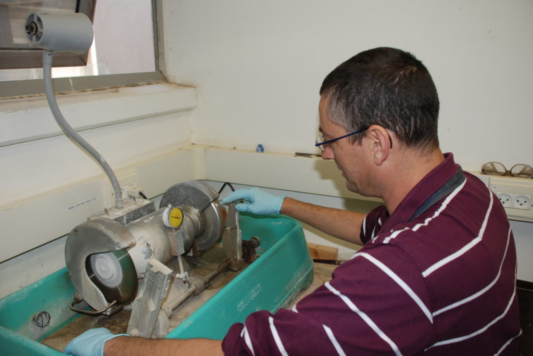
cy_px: 178
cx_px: 266
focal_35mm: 30
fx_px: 445
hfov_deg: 61.9
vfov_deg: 43.7
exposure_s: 1/60
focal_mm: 20
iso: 200
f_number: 3.8
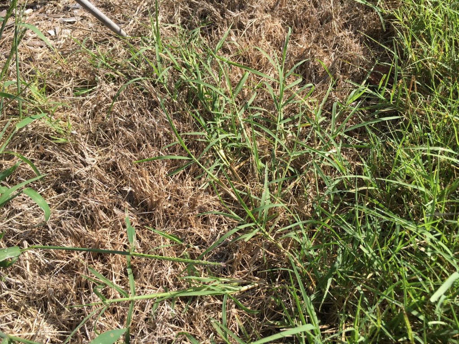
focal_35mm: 29
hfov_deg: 61.7
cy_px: 172
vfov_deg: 48.2
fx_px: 385
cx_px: 230
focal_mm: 4.15
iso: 25
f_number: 2.2
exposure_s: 1/1068
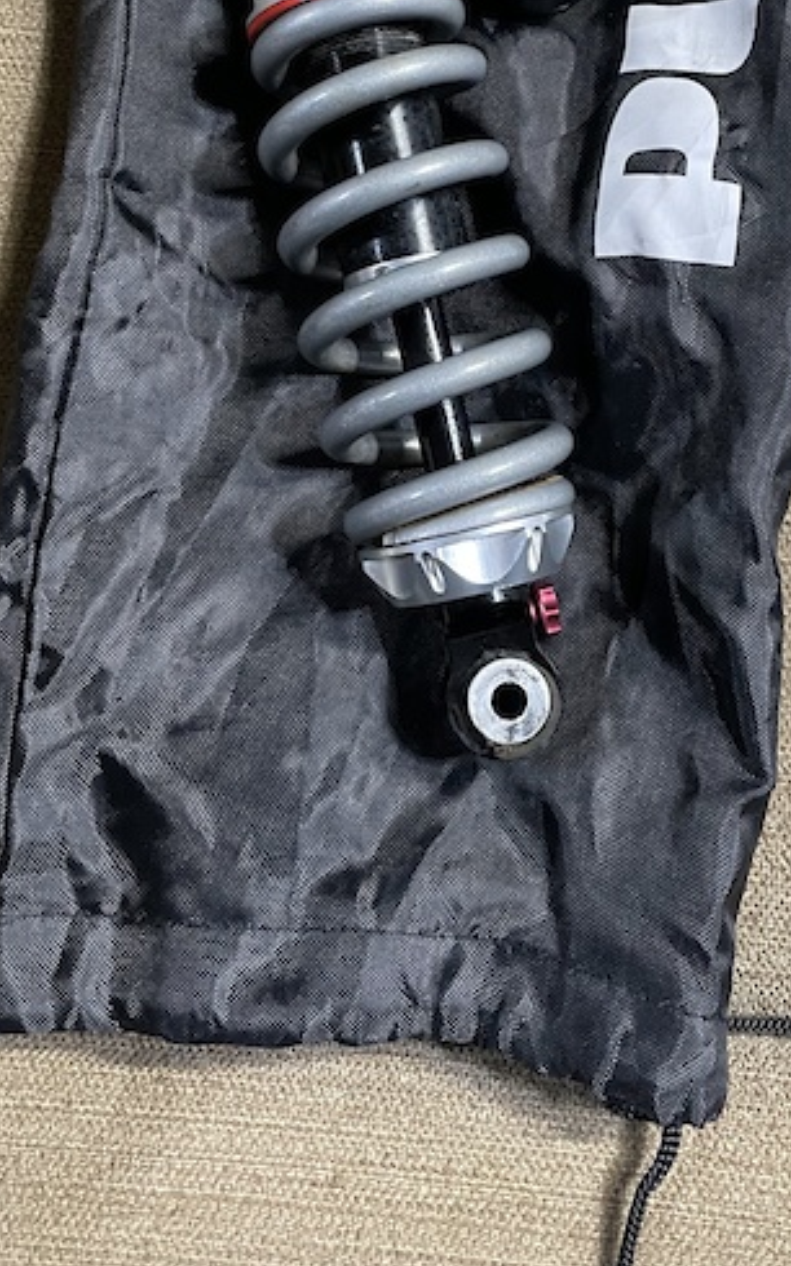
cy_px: 295
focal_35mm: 45
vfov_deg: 42.8
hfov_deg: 28.5
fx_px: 1553
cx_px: 476
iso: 320
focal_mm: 4.2
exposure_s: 1/60
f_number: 1.6
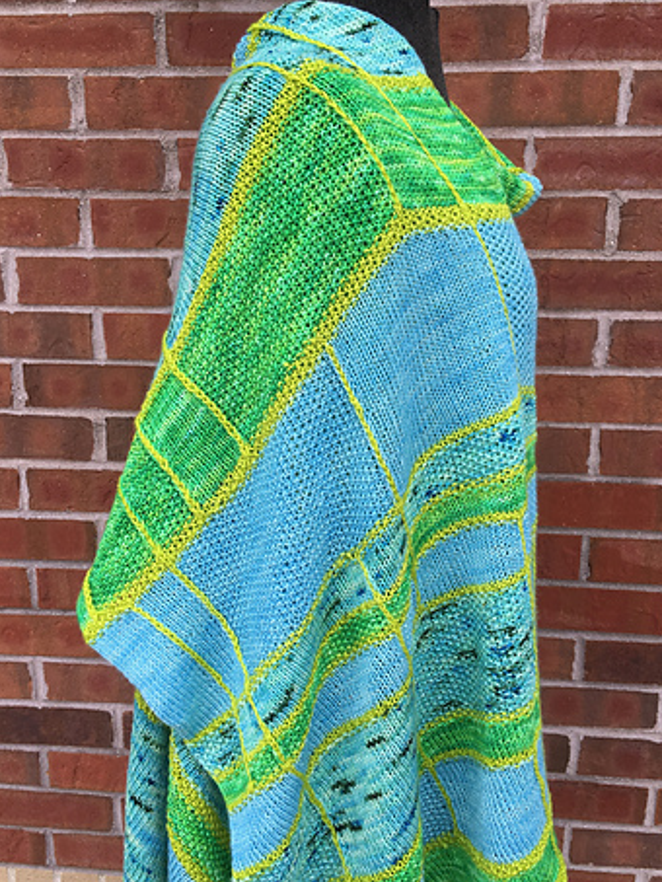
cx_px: 332
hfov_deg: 44.2
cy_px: 436
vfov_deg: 56.8
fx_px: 816
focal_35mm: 32
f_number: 2.2
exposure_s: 1/196
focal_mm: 4.15
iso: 25
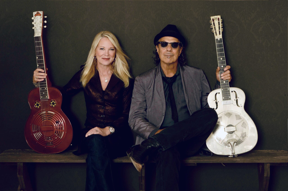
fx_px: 503
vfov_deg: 21.5
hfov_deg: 32.0
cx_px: 144
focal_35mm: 63
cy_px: 96
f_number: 13
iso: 400
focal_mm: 42
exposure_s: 1/125
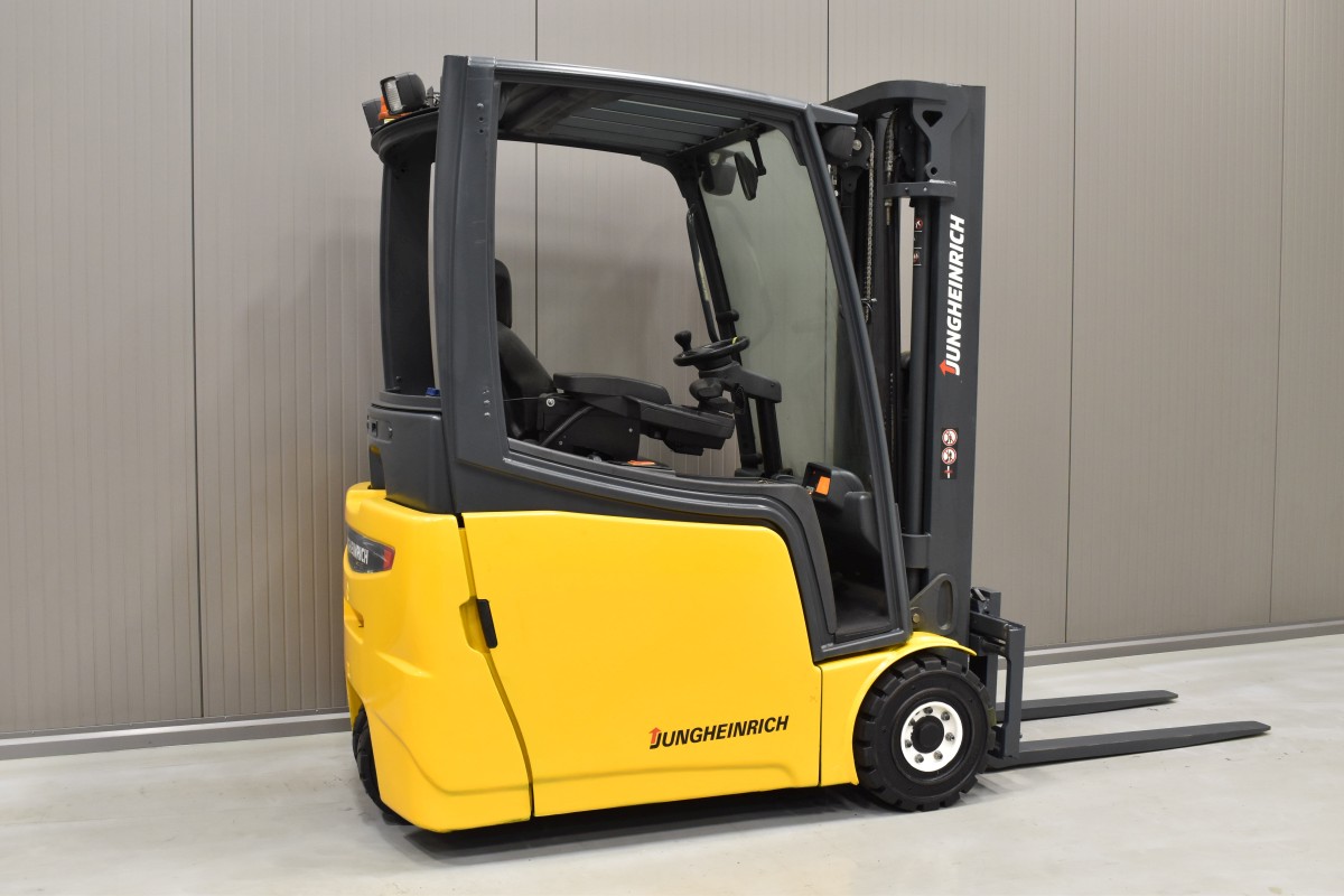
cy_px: 448
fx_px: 1344
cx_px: 672
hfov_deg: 53.1
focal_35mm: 36
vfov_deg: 36.9
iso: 1250
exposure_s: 1/15
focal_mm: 24
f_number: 7.1
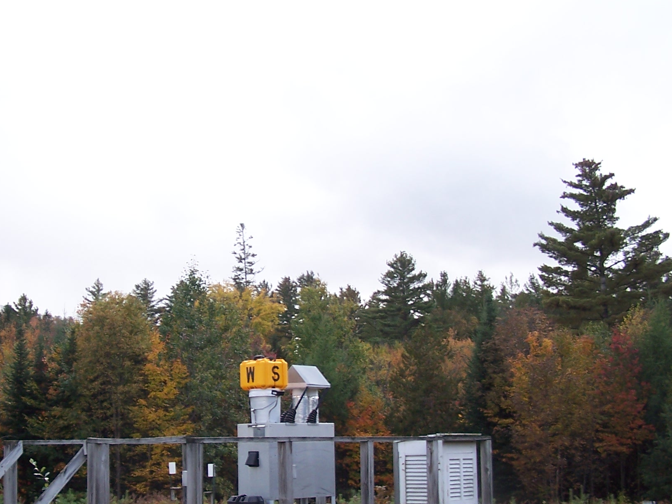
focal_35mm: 54
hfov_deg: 35.4
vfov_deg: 26.9
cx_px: 263
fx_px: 1048
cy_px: 327
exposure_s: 1/350
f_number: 2.8
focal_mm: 6.3
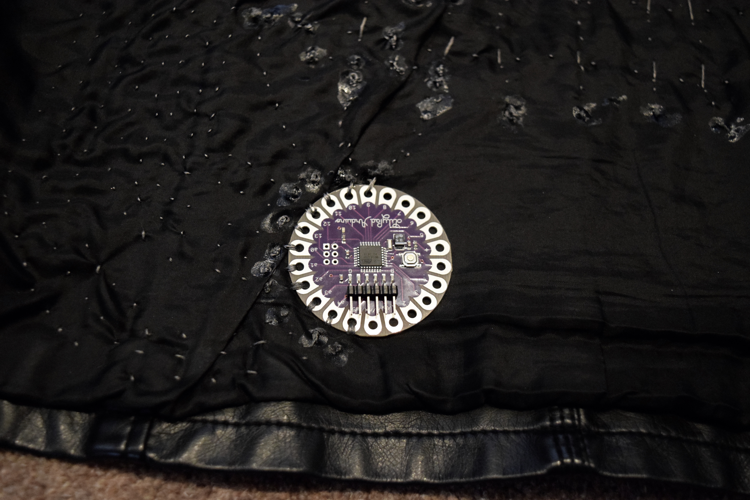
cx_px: 375
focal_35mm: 40
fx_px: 844
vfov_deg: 33.0
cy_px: 250
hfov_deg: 47.9
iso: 6400
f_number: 4
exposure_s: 1/50
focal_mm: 27
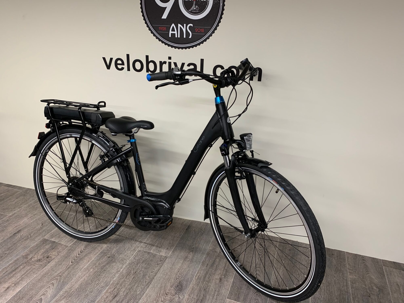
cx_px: 202
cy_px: 152
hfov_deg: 67.3
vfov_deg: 53.1
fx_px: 303
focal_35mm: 26
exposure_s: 1/50
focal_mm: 4.25
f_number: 1.8
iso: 100
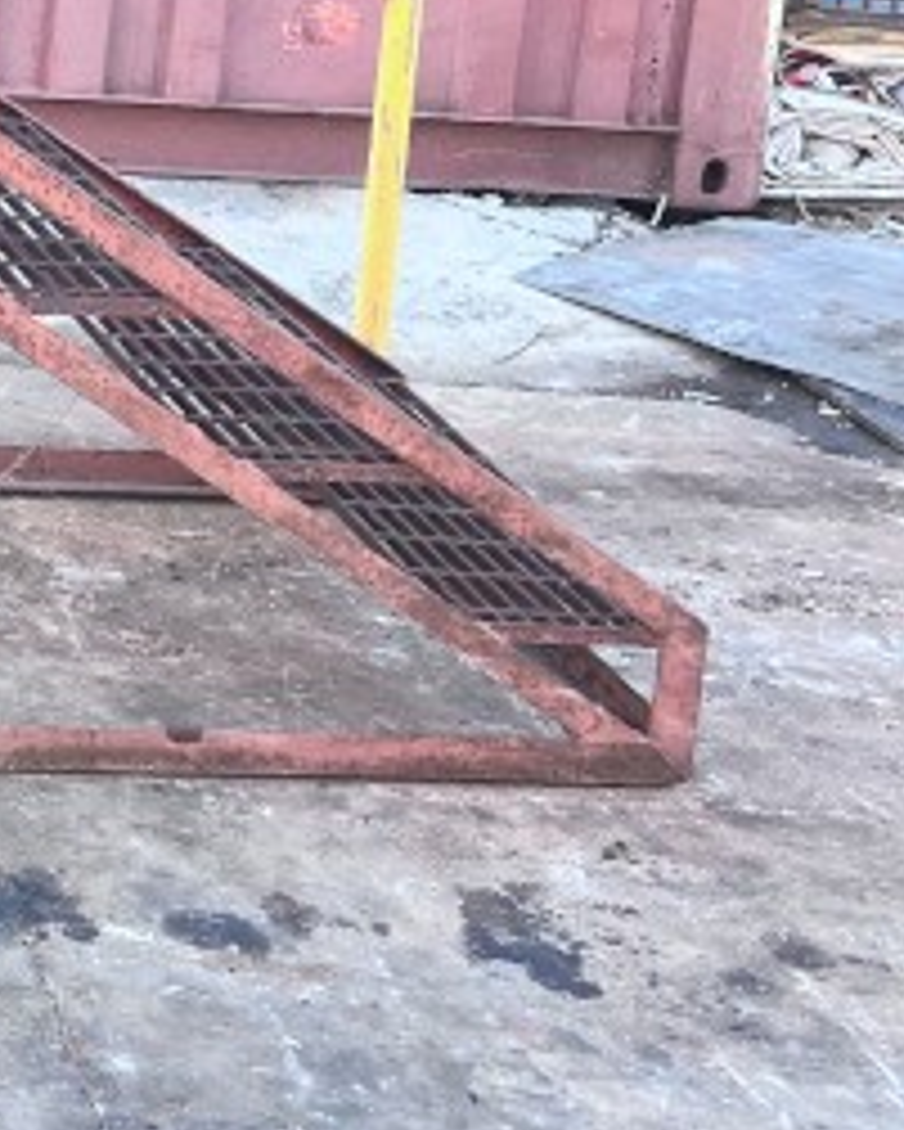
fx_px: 2707
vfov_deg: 22.7
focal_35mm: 81
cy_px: 14
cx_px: -562
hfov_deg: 16.7
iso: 64
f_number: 1.5
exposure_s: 1/124
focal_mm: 5.7
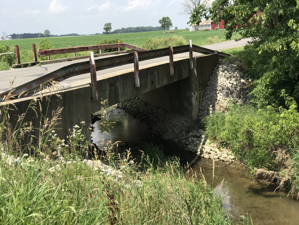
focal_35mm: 57
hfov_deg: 33.8
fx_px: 492
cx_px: 150
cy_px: 112
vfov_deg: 25.7
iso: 20
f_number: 2.8
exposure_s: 1/529
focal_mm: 6.6
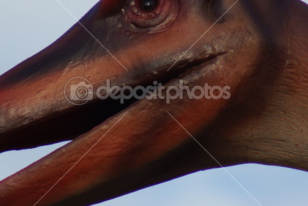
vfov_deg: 1.3
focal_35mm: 1094
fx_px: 9362
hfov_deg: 1.9
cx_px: 147
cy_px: 92
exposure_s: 1/500
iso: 125
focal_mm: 300
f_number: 5.6
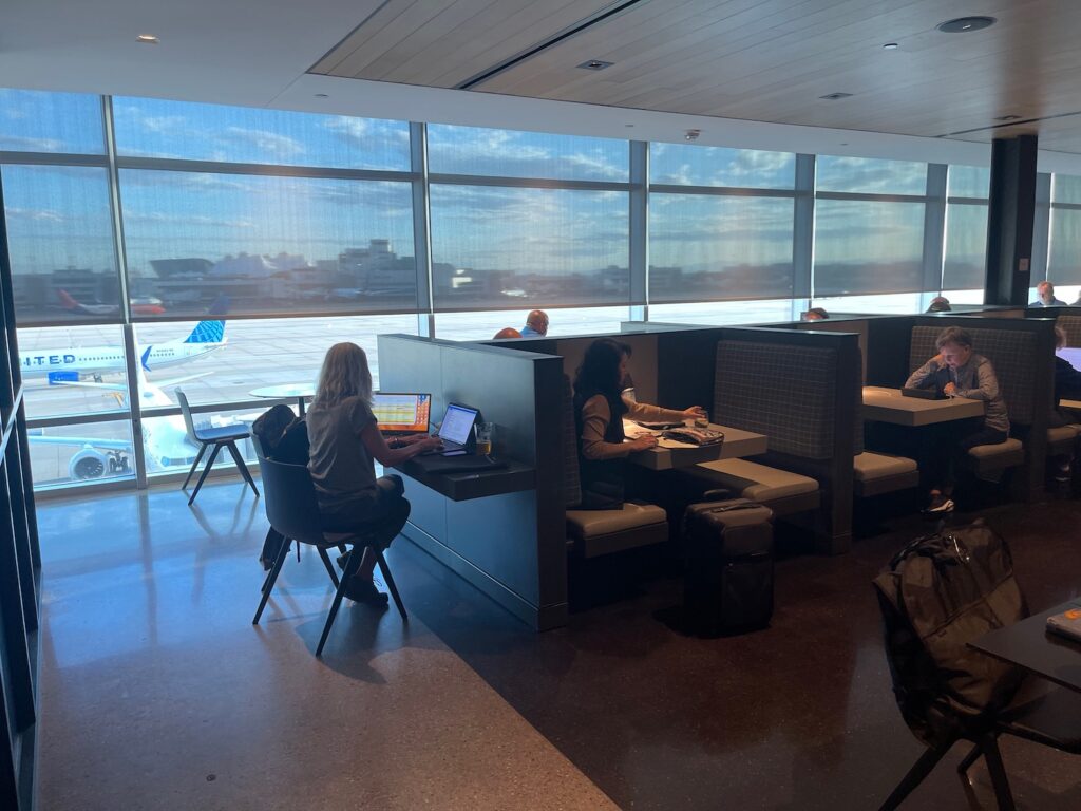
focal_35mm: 26
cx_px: 540
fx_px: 812
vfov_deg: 53.1
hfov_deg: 67.3
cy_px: 406
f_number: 1.6
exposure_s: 1/100
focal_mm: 5.1
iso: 125
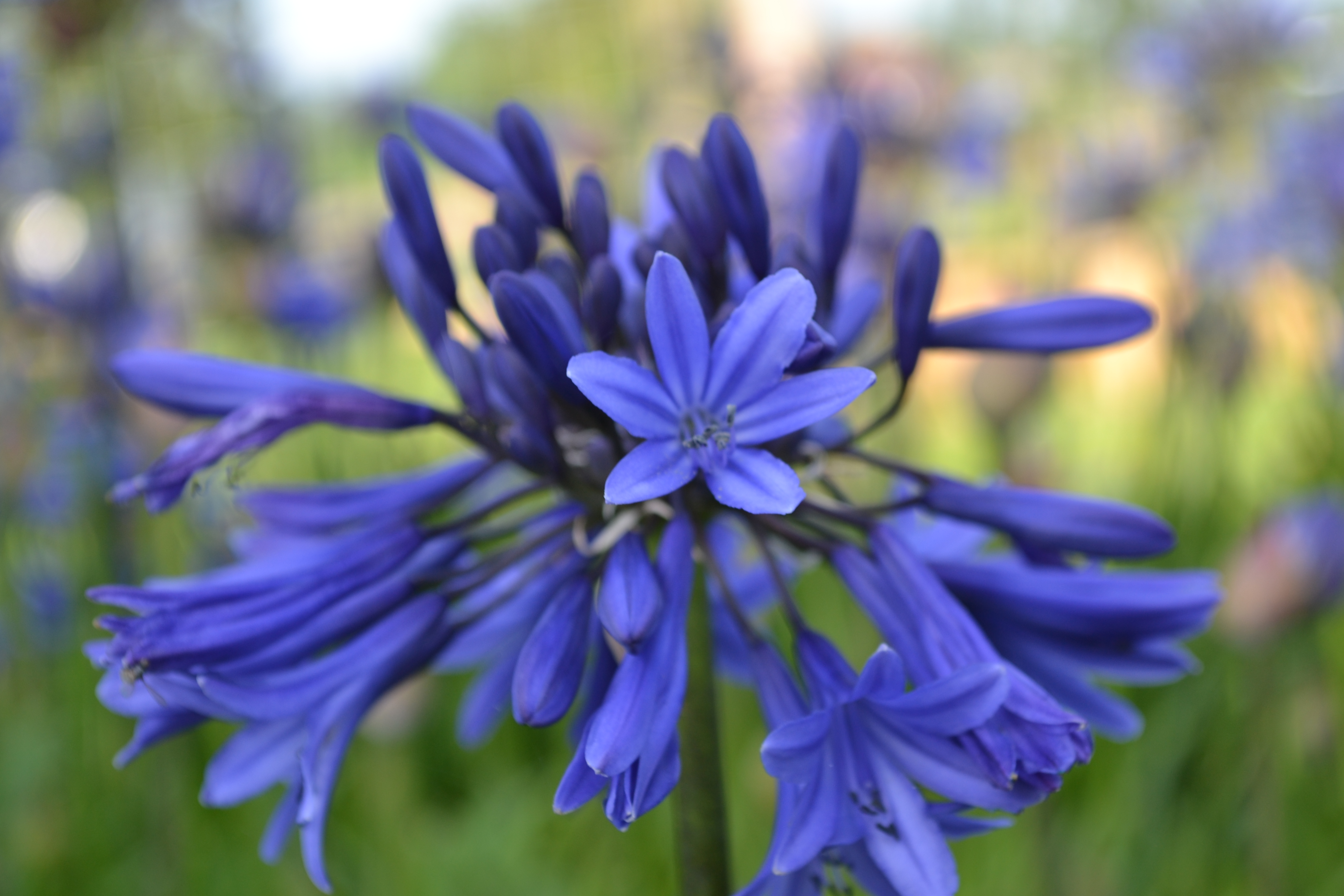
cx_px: 669
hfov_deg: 26.8
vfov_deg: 18.0
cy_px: 456
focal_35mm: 76
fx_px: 2821
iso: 125
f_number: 5.6
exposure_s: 1/125
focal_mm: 45
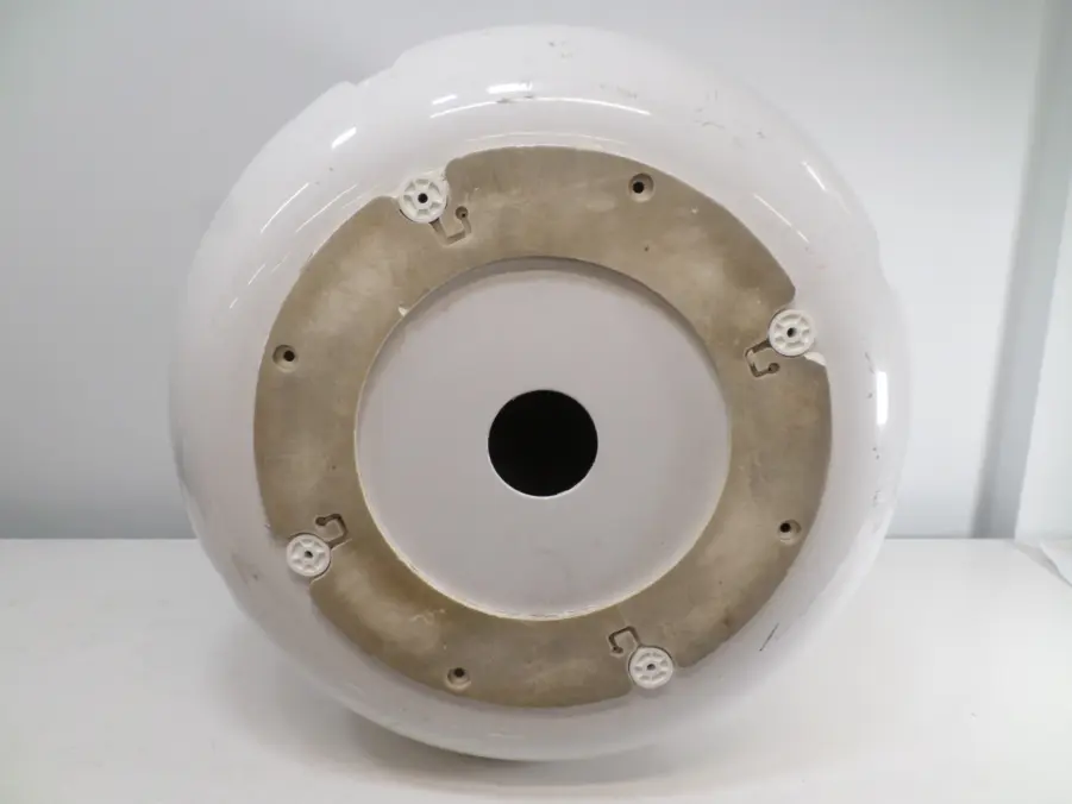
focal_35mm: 25
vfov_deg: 54.9
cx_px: 536
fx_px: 774
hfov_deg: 69.4
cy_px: 402
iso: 80
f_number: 2.5
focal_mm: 4.5
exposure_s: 1/45
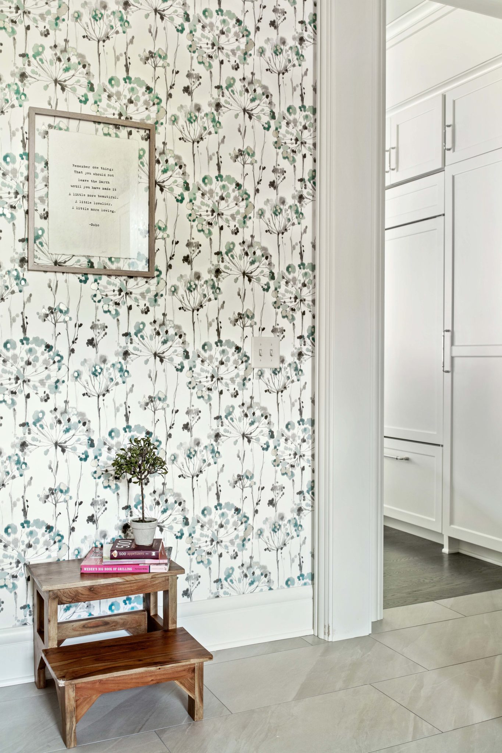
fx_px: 732
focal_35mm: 35
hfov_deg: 37.8
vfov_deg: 54.4
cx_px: 251
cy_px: 376
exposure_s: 1/1.67
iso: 100
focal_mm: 35
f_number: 6.3
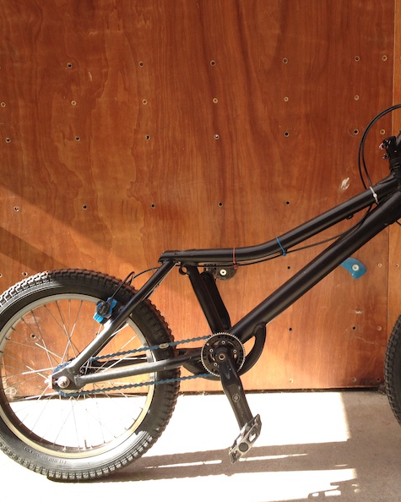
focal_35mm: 46
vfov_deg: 40.3
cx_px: 283
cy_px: 249
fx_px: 683
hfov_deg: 32.3
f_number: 2.4
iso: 50
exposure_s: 1/155
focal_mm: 4.28
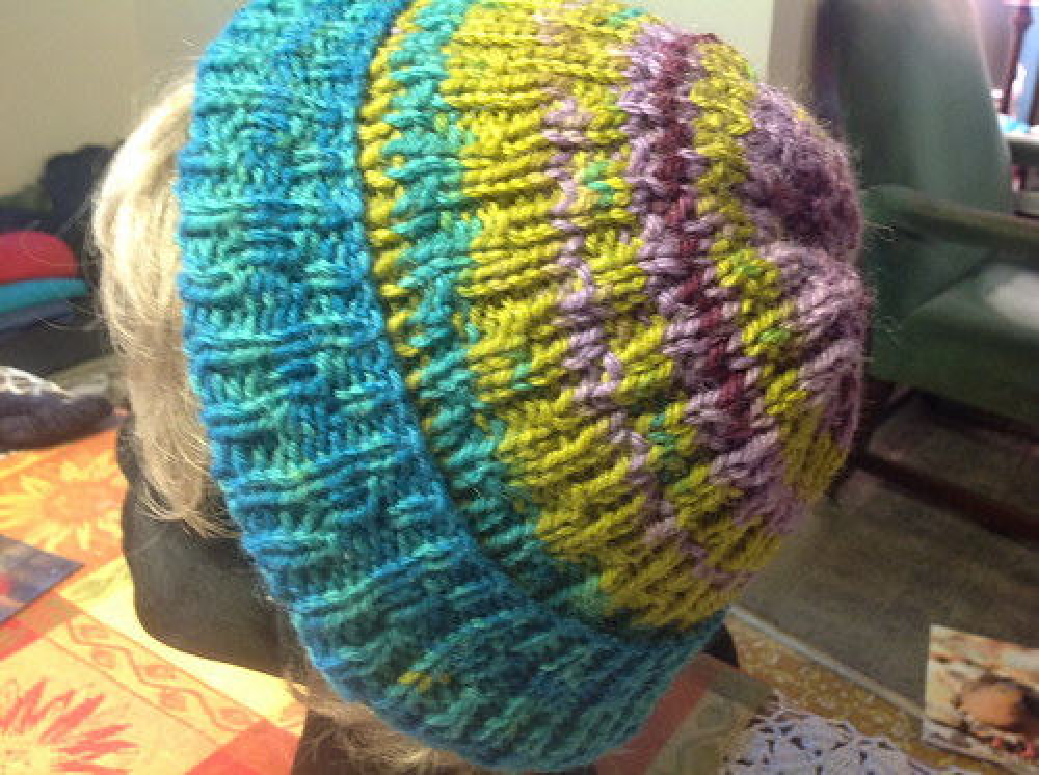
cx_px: 520
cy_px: 388
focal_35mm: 35
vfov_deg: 40.6
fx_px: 1049
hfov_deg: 52.7
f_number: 2.4
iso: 160
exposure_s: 1/15
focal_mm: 4.28
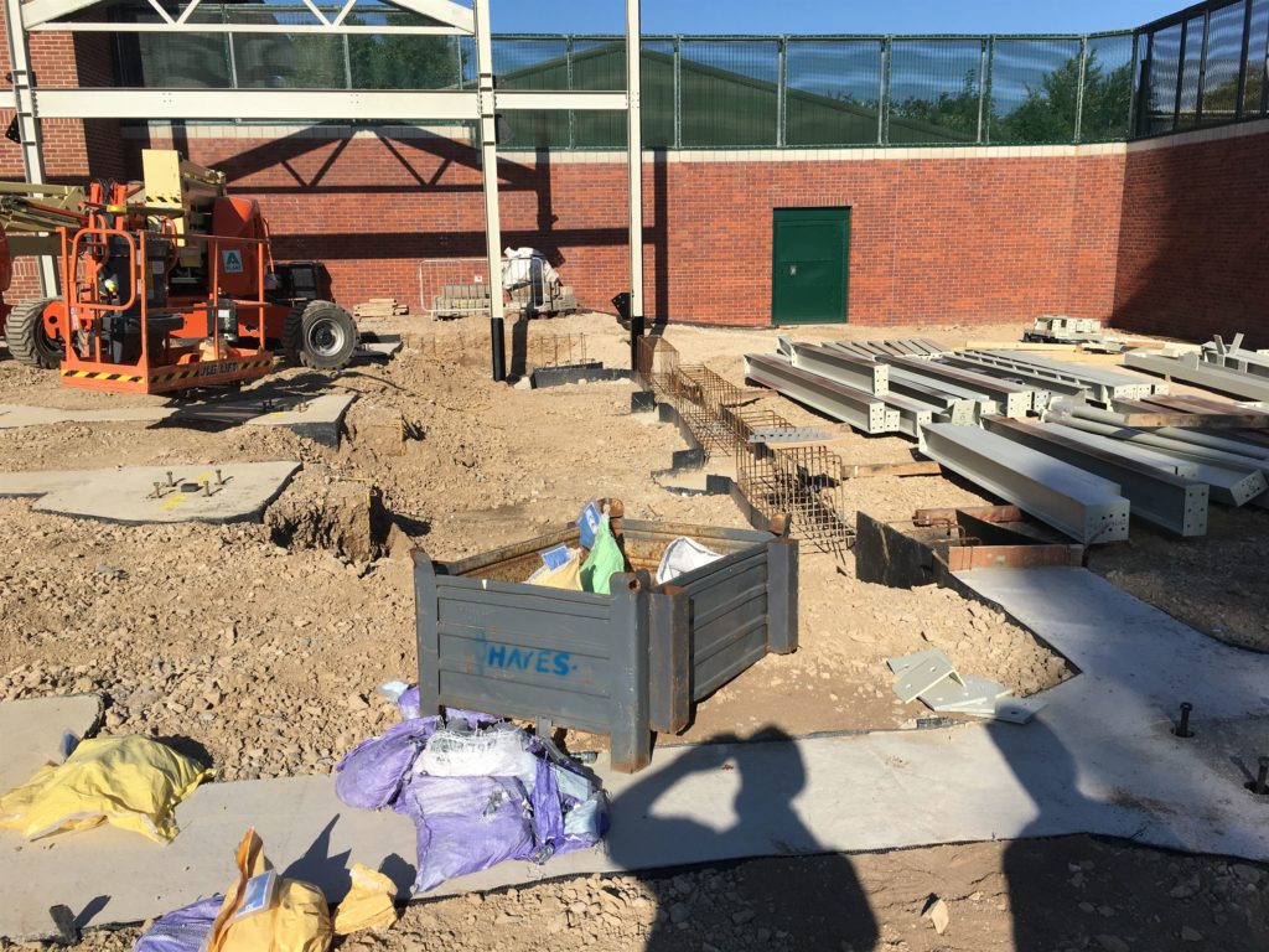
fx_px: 1063
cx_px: 634
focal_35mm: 29
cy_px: 476
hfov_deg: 61.7
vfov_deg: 48.2
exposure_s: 1/2079
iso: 25
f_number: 2.2
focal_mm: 4.15
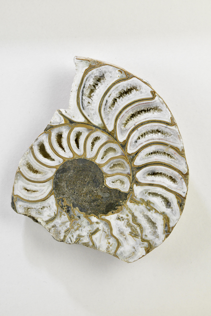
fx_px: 1081
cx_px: 106
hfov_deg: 11.1
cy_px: 158
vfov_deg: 16.7
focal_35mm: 123
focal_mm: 82
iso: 2500
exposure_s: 1/125
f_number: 10
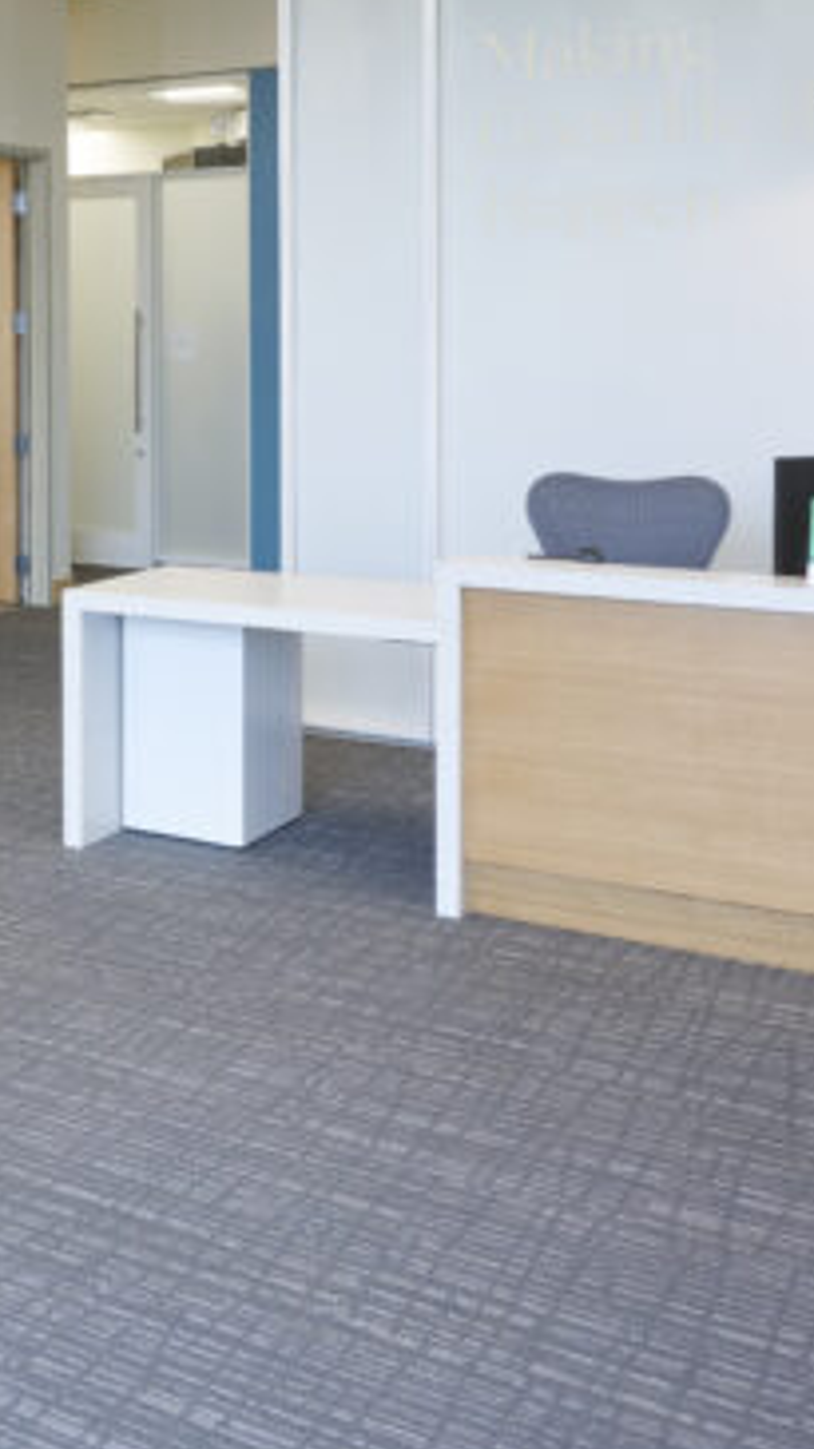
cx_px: -393
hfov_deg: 21.0
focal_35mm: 48
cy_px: 387
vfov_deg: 41.4
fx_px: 1862
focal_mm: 16.5
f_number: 8
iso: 250
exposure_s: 1/13
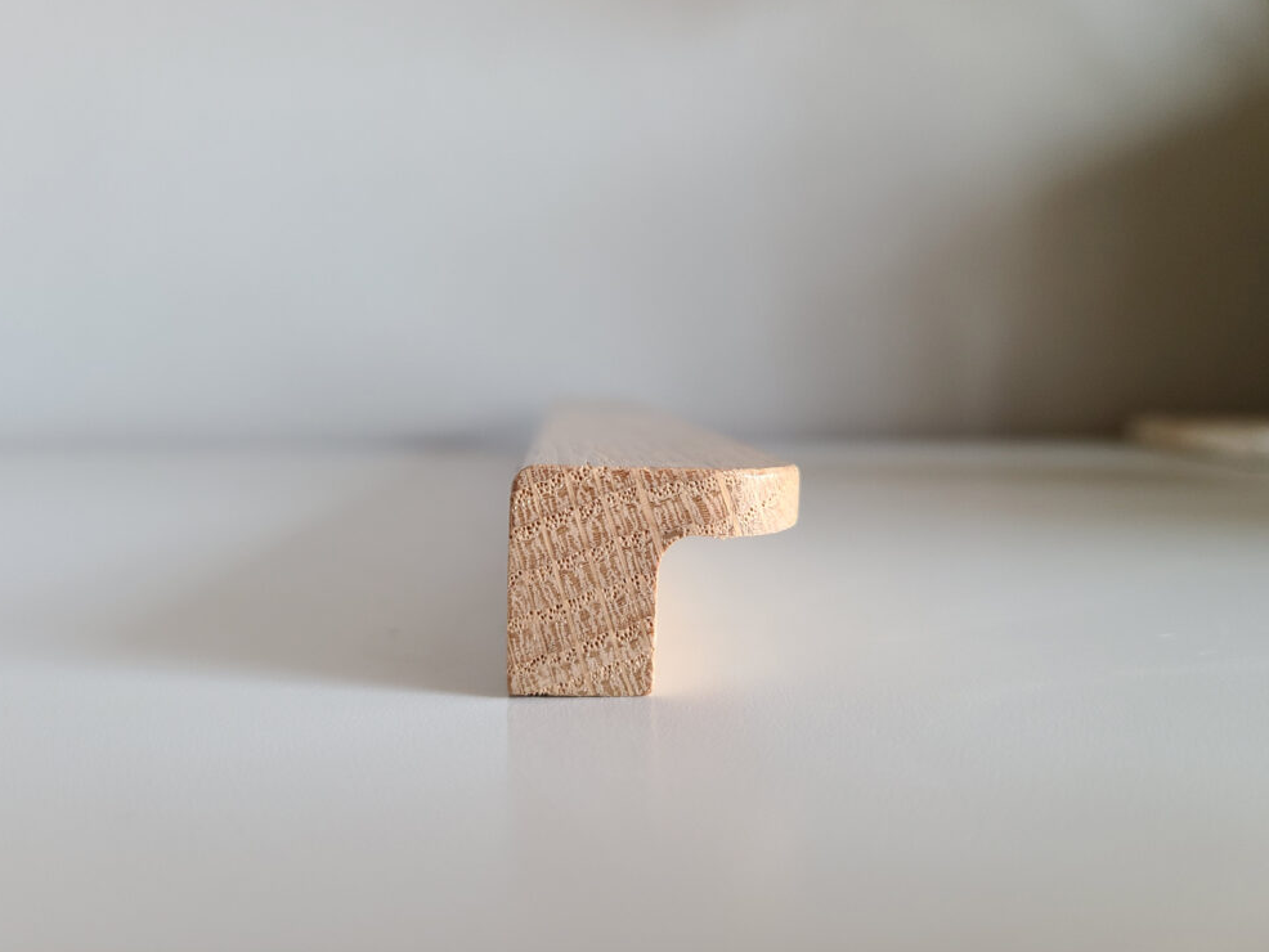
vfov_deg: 51.4
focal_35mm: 27
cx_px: 620
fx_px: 990
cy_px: 459
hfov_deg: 65.3
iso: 250
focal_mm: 5.4
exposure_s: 1/60
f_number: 1.8
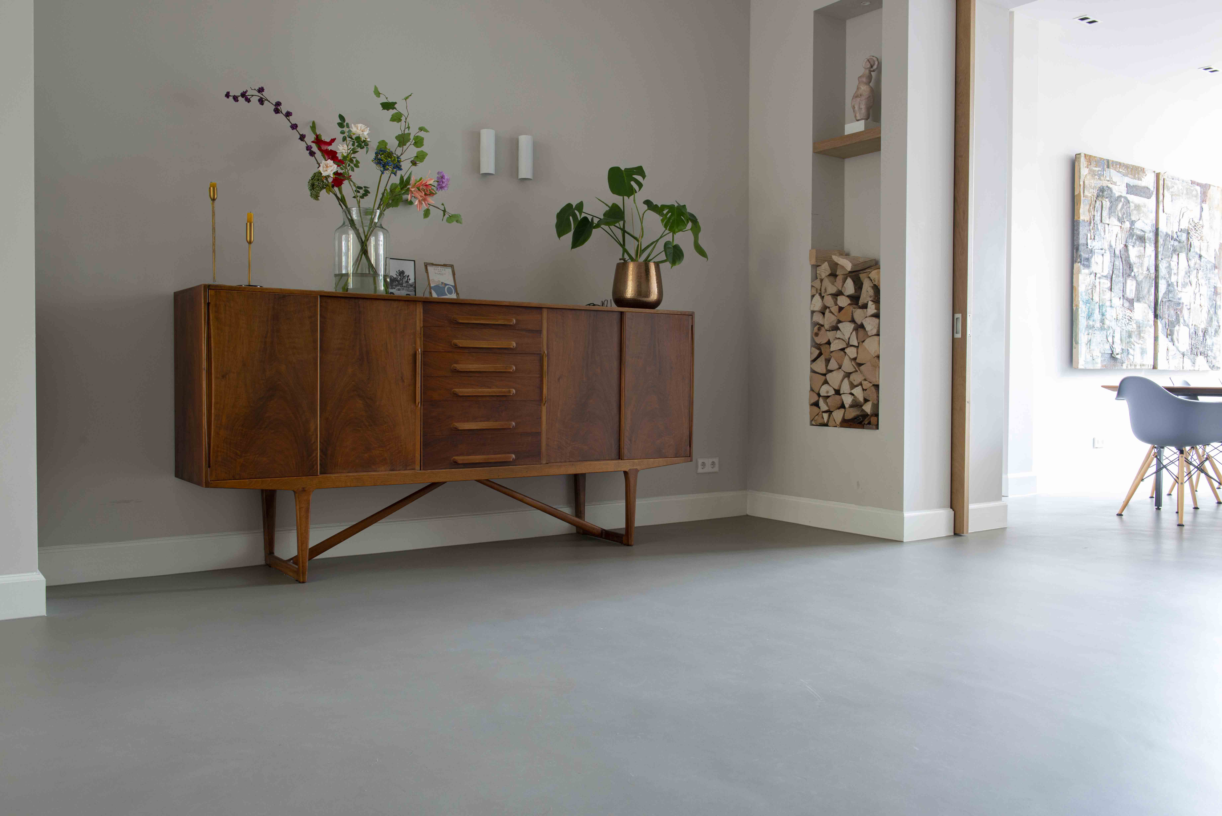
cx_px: 611
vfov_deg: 42.4
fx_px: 1053
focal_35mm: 31
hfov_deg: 60.3
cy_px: 408
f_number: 10
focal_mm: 31
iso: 400
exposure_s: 1.3
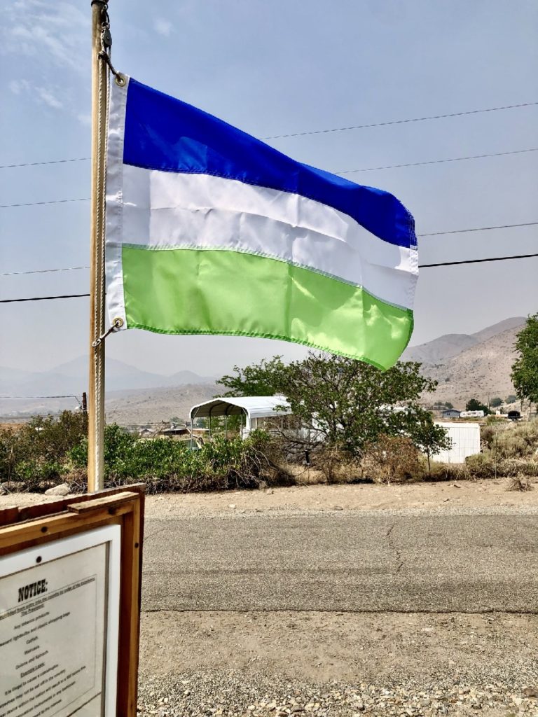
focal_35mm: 28
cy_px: 358
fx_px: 580
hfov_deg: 49.7
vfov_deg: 63.4
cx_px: 269
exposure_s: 1/3003
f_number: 1.8
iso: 20
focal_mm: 4
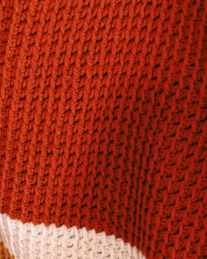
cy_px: 230
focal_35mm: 116
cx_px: -138
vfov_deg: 16.4
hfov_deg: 12.4
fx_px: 889
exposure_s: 1/60
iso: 250
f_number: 1.6
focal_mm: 5.96
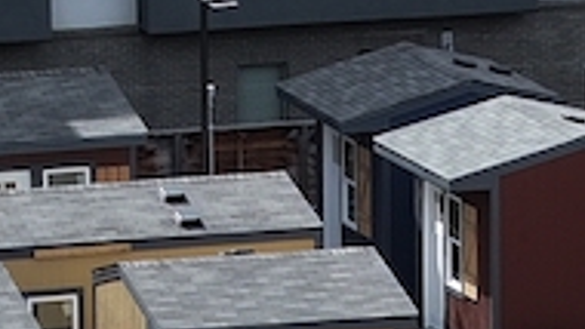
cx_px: 456
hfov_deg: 4.2
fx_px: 7960
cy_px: 1085
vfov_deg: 2.3
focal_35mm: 513
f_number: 2.8
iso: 110
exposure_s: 1/120
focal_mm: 19.35
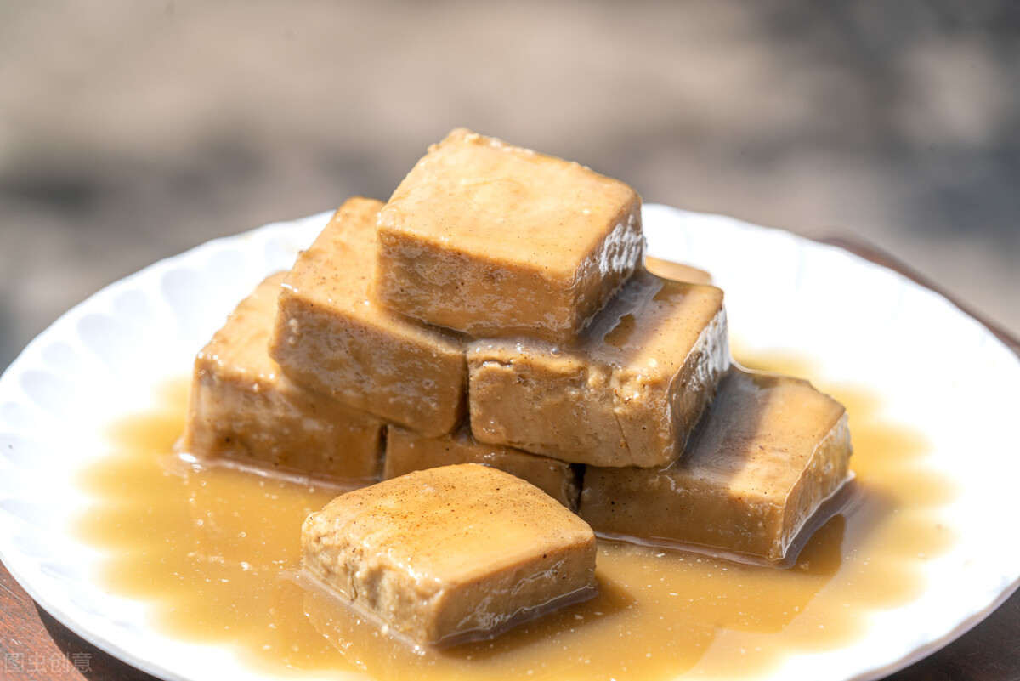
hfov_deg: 8.6
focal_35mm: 240
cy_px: 340
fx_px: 6802
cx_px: 510
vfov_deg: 5.7
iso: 80
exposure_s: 1/250
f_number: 8
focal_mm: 240
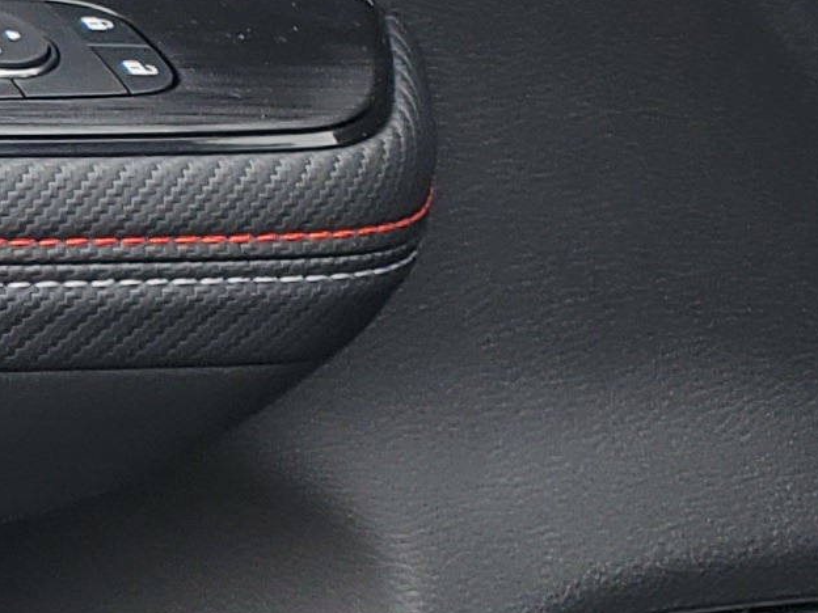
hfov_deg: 9.6
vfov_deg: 8.8
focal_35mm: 168
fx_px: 3970
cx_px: -1471
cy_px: 148
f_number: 2.4
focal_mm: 4.3
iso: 50
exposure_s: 1/145
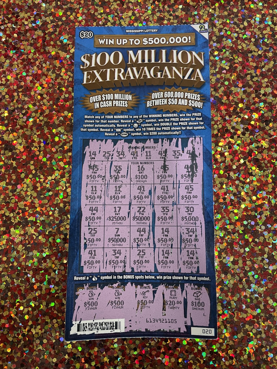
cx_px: 138
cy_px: 184
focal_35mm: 26
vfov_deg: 67.3
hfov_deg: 53.1
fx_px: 277
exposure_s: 1/81
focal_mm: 4.2
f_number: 1.6
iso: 125
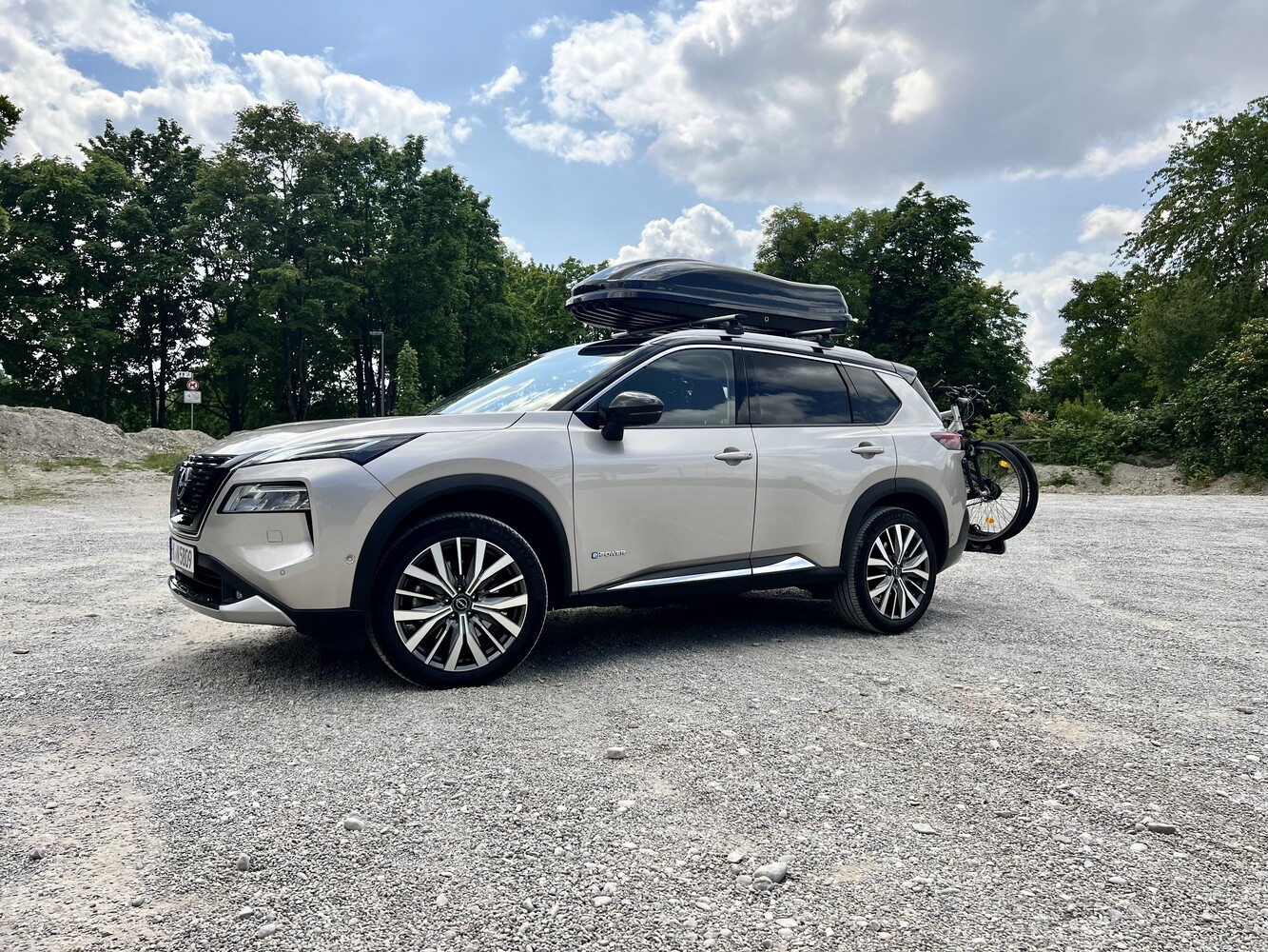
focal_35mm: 26
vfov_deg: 53.1
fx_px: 952
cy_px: 476
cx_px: 634
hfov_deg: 67.3
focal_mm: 5.7
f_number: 1.5
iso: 50
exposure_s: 1/3968
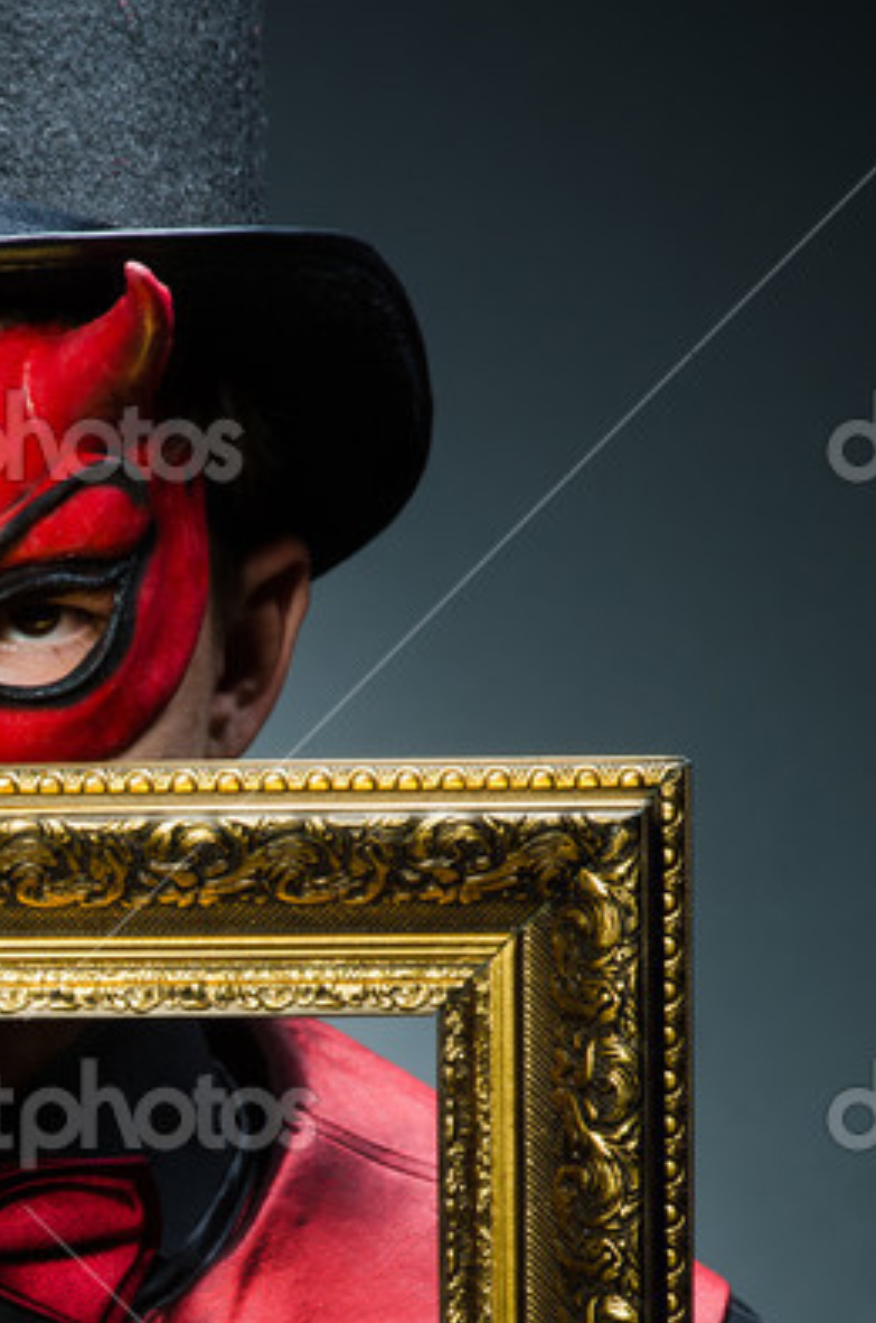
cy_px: 1115
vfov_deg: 6.2
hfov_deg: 4.1
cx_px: -67
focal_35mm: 331
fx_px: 12145
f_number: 7.1
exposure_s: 1/200
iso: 100
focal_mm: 85
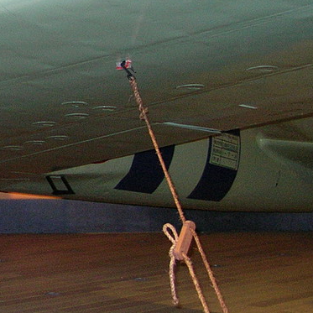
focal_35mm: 109
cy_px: 82
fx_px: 1115
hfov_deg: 14.4
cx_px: -220
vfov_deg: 15.9
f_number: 2.7
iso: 115
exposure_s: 1/60.1
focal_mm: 6
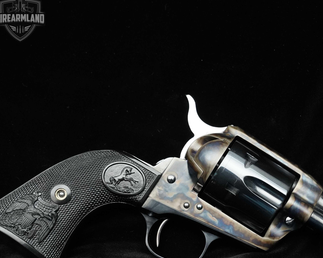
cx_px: 277
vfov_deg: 25.3
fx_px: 571
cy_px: 181
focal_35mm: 60
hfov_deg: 30.5
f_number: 6.3
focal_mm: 31.9
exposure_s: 1/125
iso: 8000
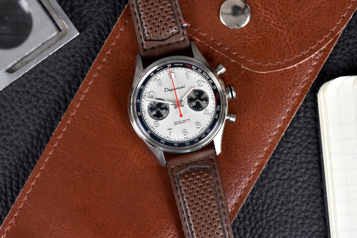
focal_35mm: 105
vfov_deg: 13.0
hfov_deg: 19.5
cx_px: 178
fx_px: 1041
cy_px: 119
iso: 2000
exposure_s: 1/160
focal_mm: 105
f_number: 5.6
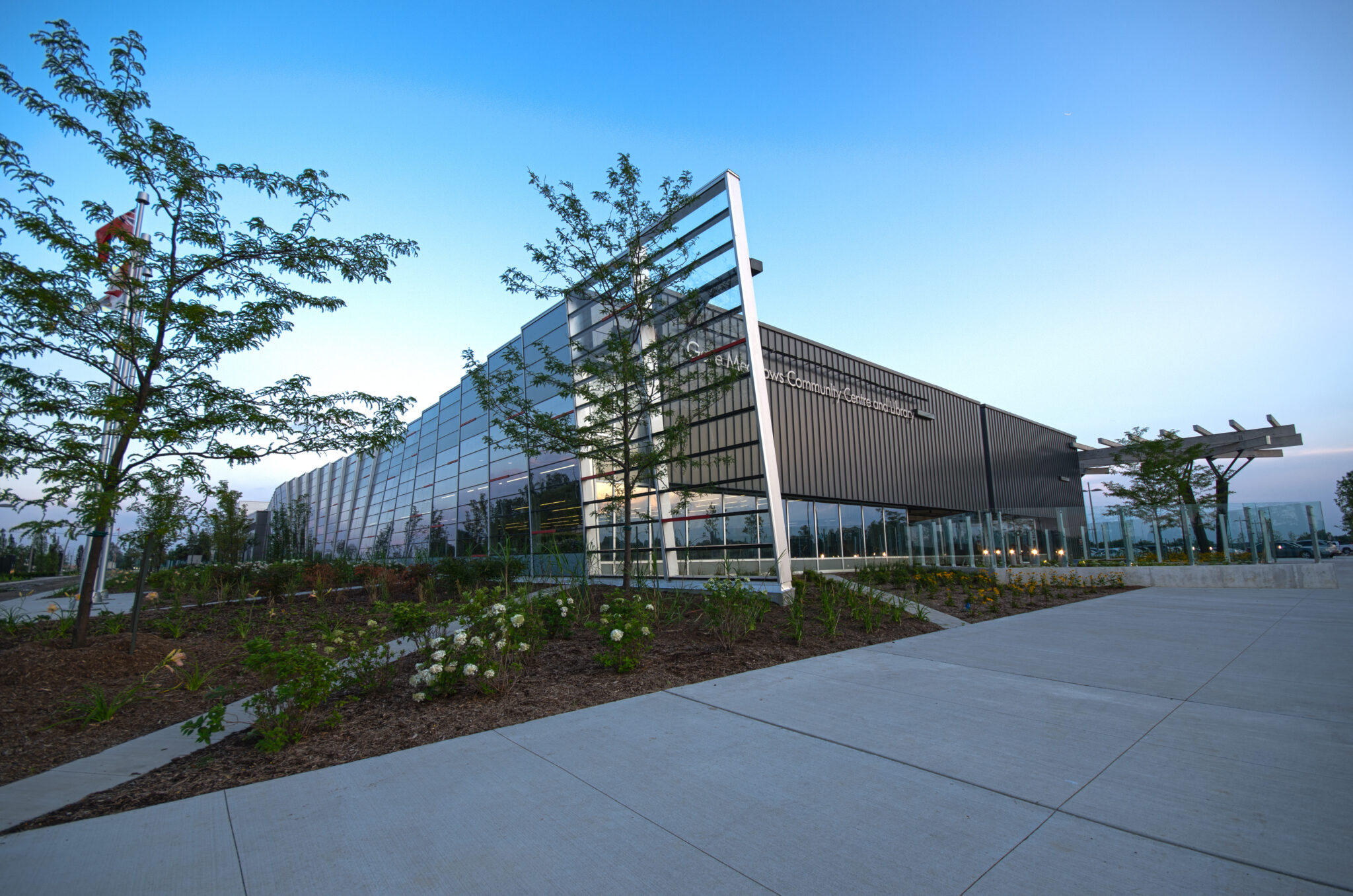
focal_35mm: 15
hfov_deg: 100.5
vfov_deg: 77.1
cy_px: 448
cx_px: 676
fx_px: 563
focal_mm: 10
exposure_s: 1/30
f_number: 6.3
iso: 1400
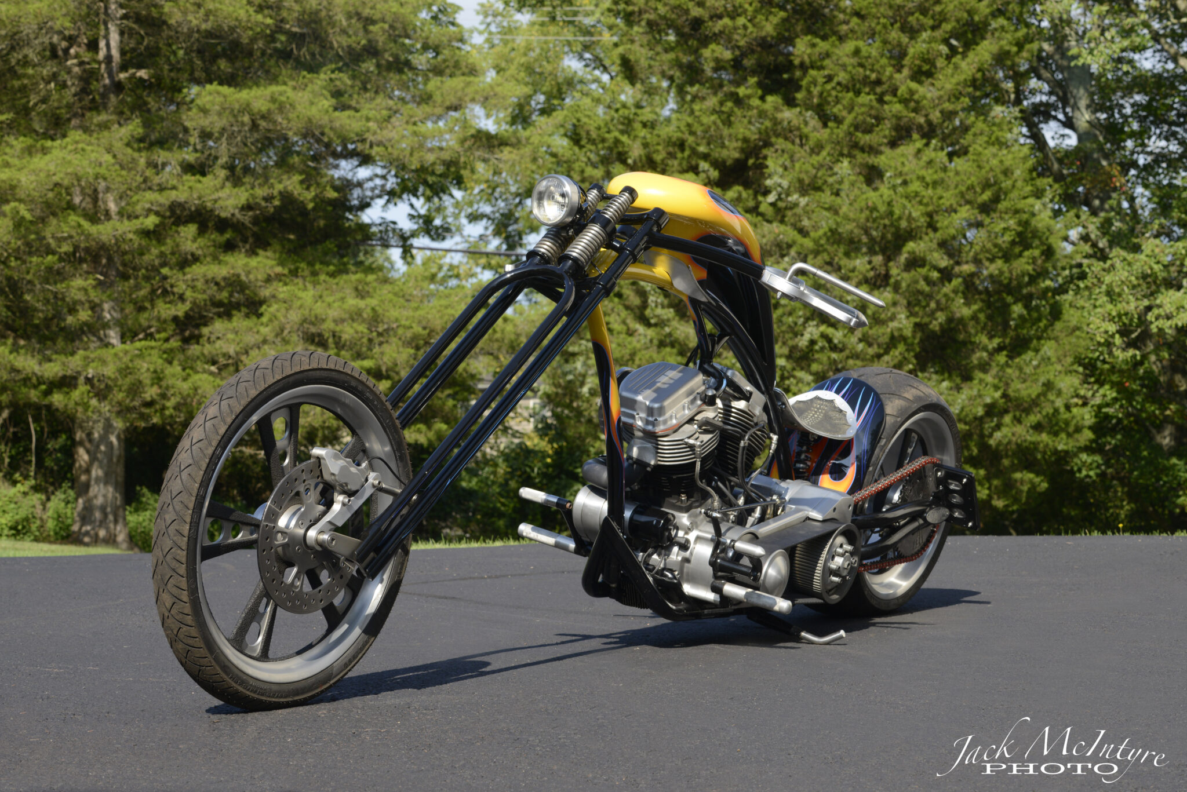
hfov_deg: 21.5
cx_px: 594
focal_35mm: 95
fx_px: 3133
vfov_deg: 14.4
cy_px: 396
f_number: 13
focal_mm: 95
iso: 250
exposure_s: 1/125
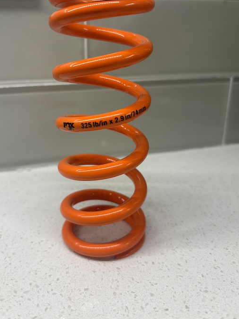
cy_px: 131
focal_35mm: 31
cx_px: 104
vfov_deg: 58.0
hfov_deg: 45.3
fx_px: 285
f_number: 1.6
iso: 50
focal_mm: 5.96
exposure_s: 1/121
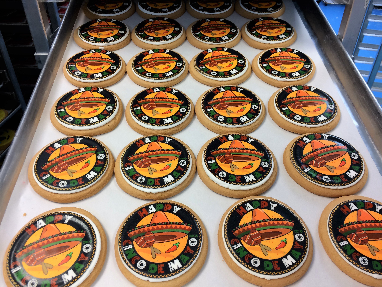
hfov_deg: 61.7
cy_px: 144
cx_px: 191
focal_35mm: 29
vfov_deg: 48.2
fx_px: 320
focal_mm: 4.15
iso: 40
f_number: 2.2
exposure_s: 1/30
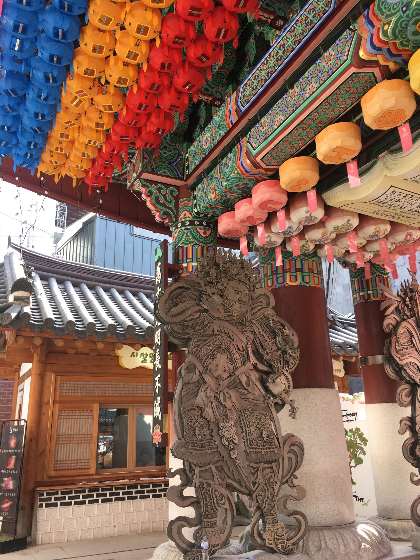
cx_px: 210
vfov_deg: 61.7
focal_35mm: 29
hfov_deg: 48.2
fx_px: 469
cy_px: 280
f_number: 2.2
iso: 32
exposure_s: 1/120
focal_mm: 4.15
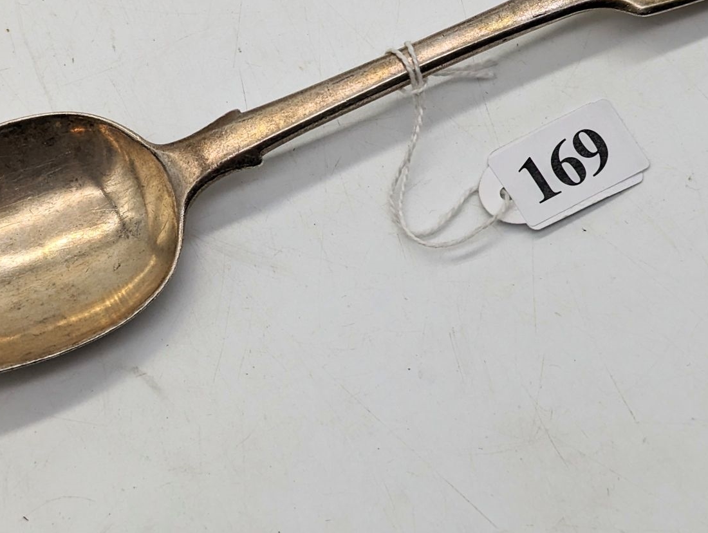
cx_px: 311
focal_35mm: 89
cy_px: 132
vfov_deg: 16.5
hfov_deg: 22.0
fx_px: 1823
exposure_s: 1/487
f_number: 1.85
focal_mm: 6.81
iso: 41
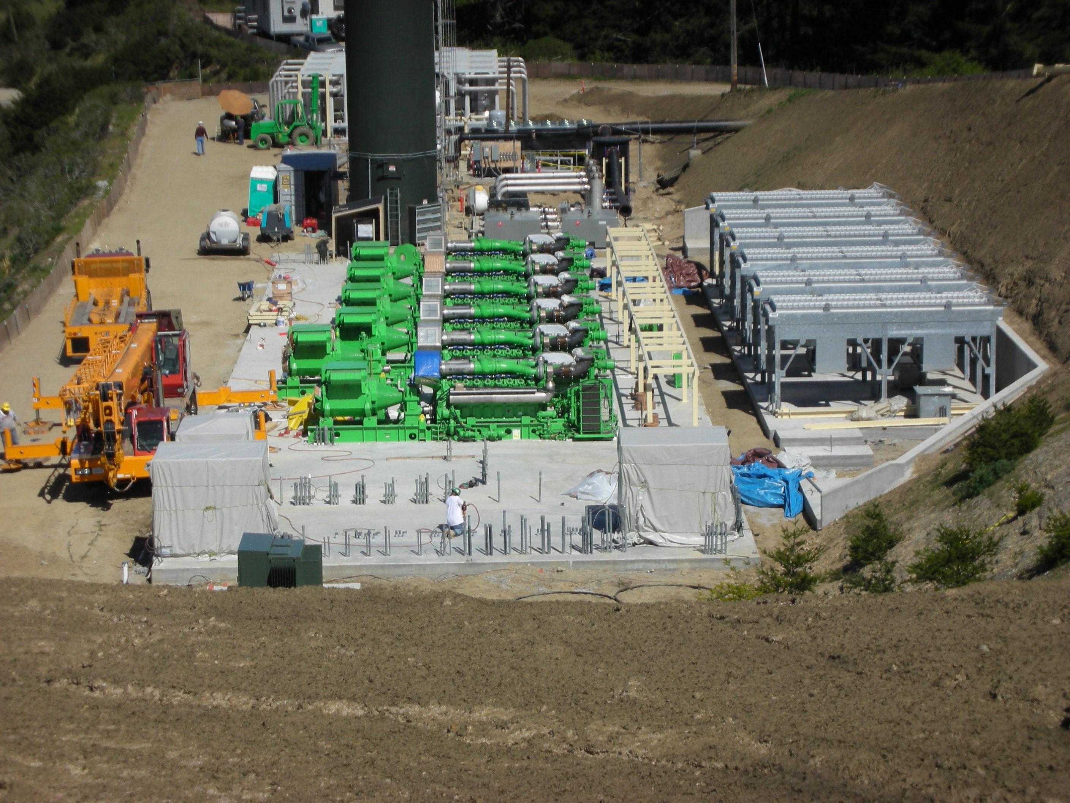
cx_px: 535
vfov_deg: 14.1
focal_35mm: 105
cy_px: 402
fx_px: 3246
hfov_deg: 18.7
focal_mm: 17.4
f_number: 5.4
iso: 50
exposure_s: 1/440
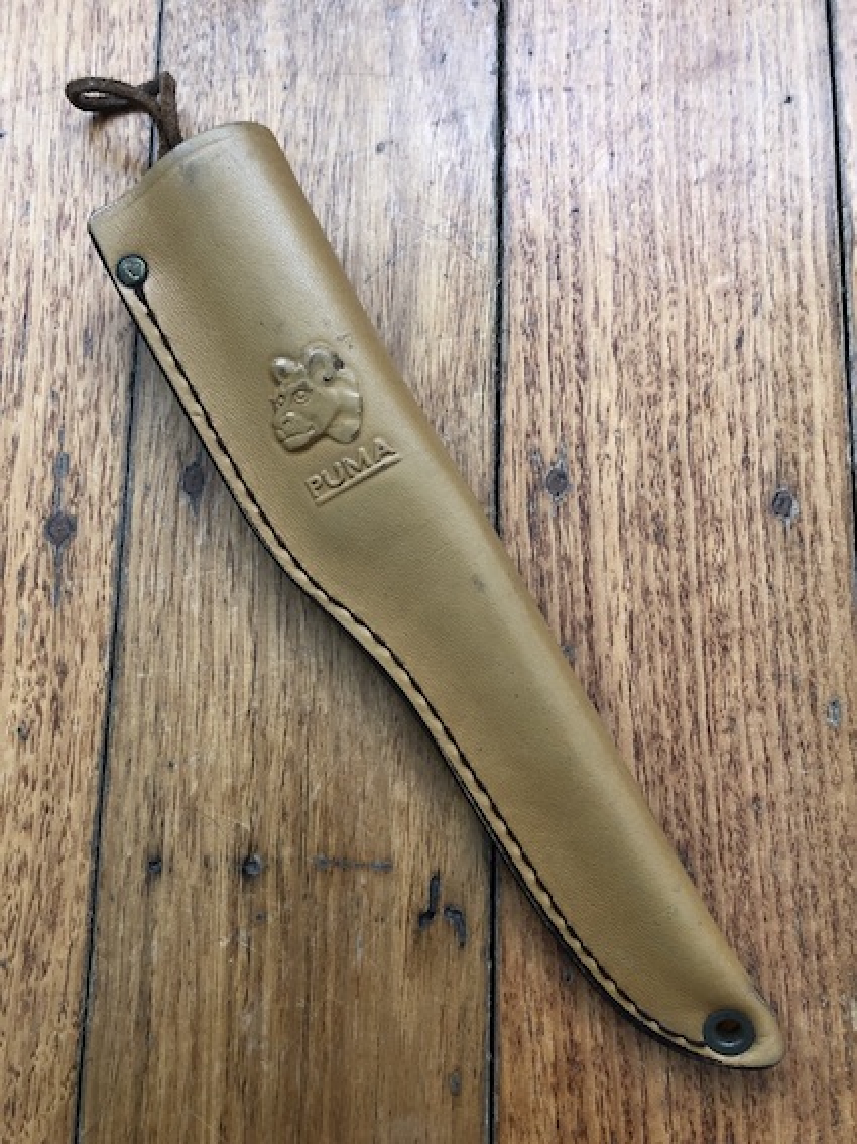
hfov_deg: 49.7
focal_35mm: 28
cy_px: 572
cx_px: 428
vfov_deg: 63.5
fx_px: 925
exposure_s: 1/15
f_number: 1.8
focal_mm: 3.99
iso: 40
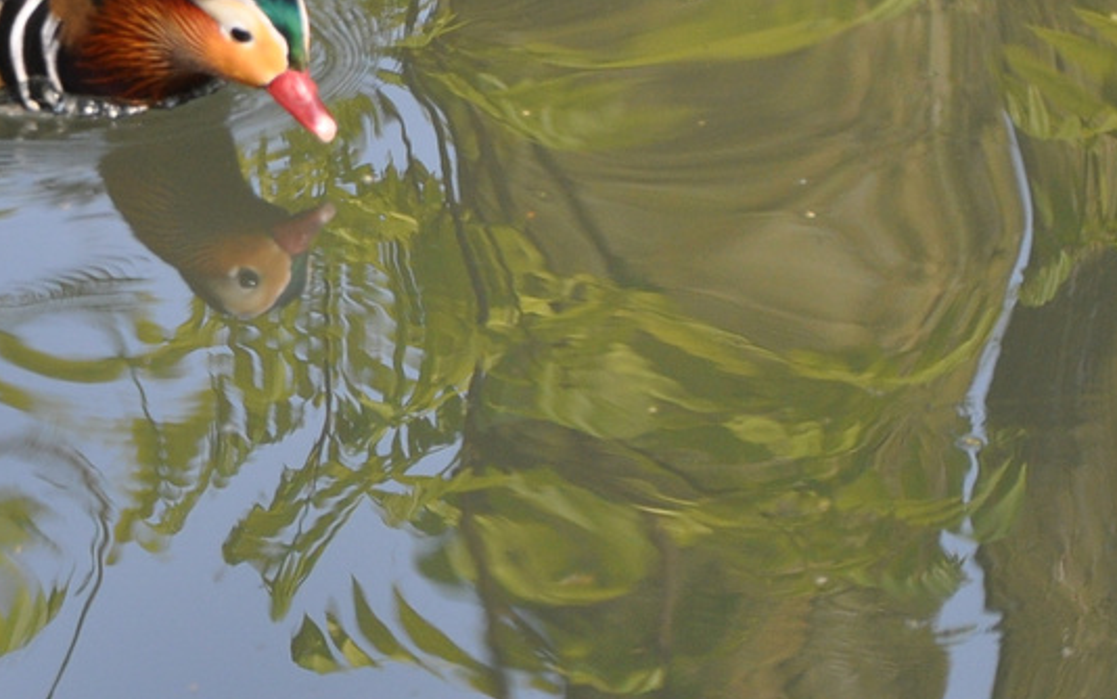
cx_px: 67
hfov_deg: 4.3
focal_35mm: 489
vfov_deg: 2.7
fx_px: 14876
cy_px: 153
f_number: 5.6
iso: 400
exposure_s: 1/400
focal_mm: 105
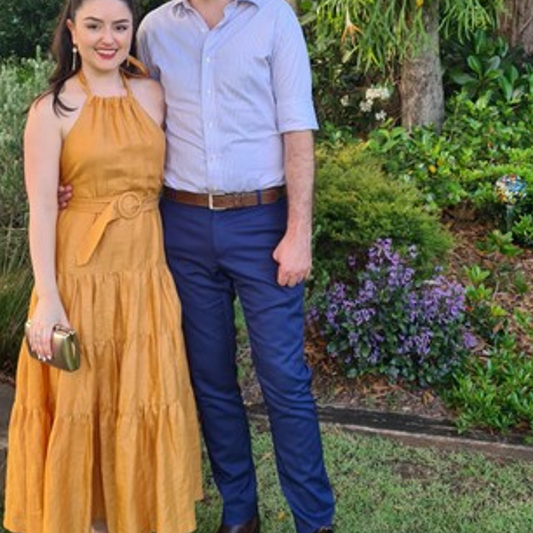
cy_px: 118
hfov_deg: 35.3
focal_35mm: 48
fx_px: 836
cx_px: 251
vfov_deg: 34.4
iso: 50
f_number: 1.8
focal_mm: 5.4
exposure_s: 1/148
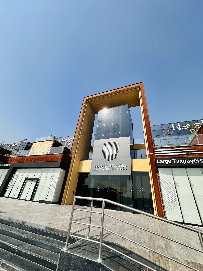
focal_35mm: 14
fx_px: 109
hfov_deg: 85.7
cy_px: 136
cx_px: 102
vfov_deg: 102.1
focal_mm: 2.22
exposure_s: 1/2353
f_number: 2.2
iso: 50
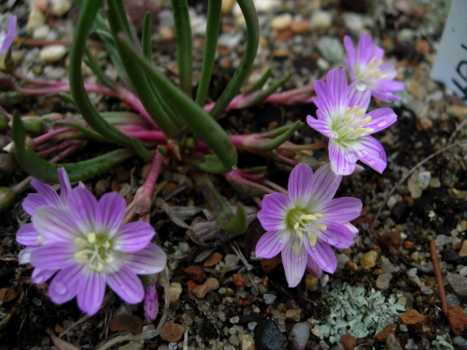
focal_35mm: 38
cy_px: 175
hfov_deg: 49.0
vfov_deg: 37.7
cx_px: 234
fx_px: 513
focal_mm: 7.8
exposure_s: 1/645
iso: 64
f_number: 2.8
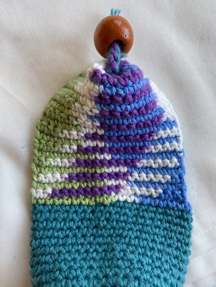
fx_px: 216
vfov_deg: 67.3
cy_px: 144
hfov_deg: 53.1
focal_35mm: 26
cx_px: 108
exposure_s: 1/122
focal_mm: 4.25
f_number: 1.8
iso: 50
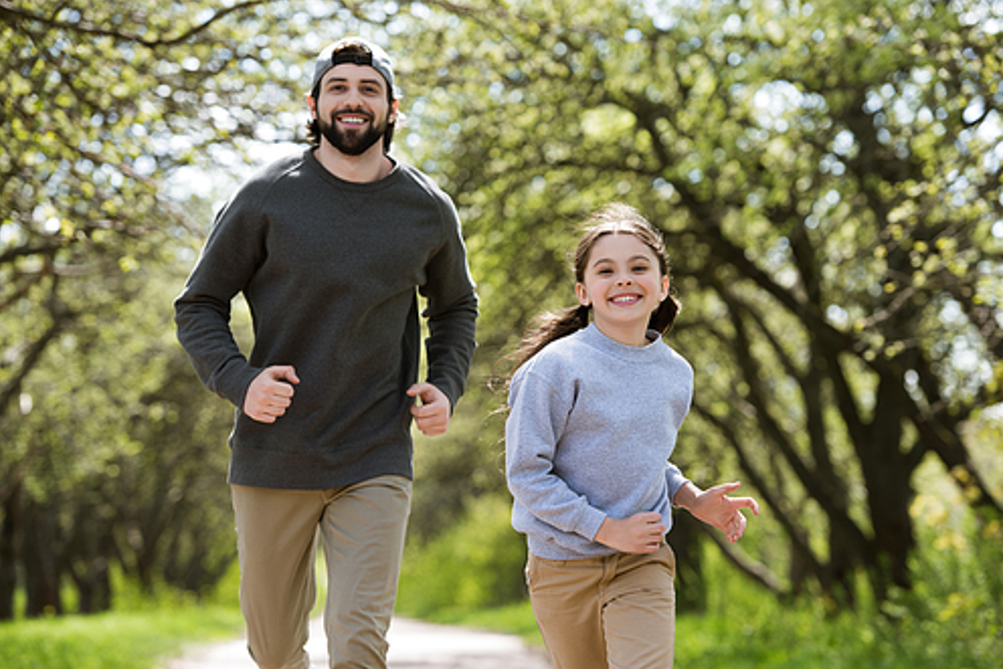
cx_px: 504
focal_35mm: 123
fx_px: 3428
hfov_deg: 16.6
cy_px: 336
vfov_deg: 11.2
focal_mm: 122
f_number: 4
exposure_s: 1/640
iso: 200
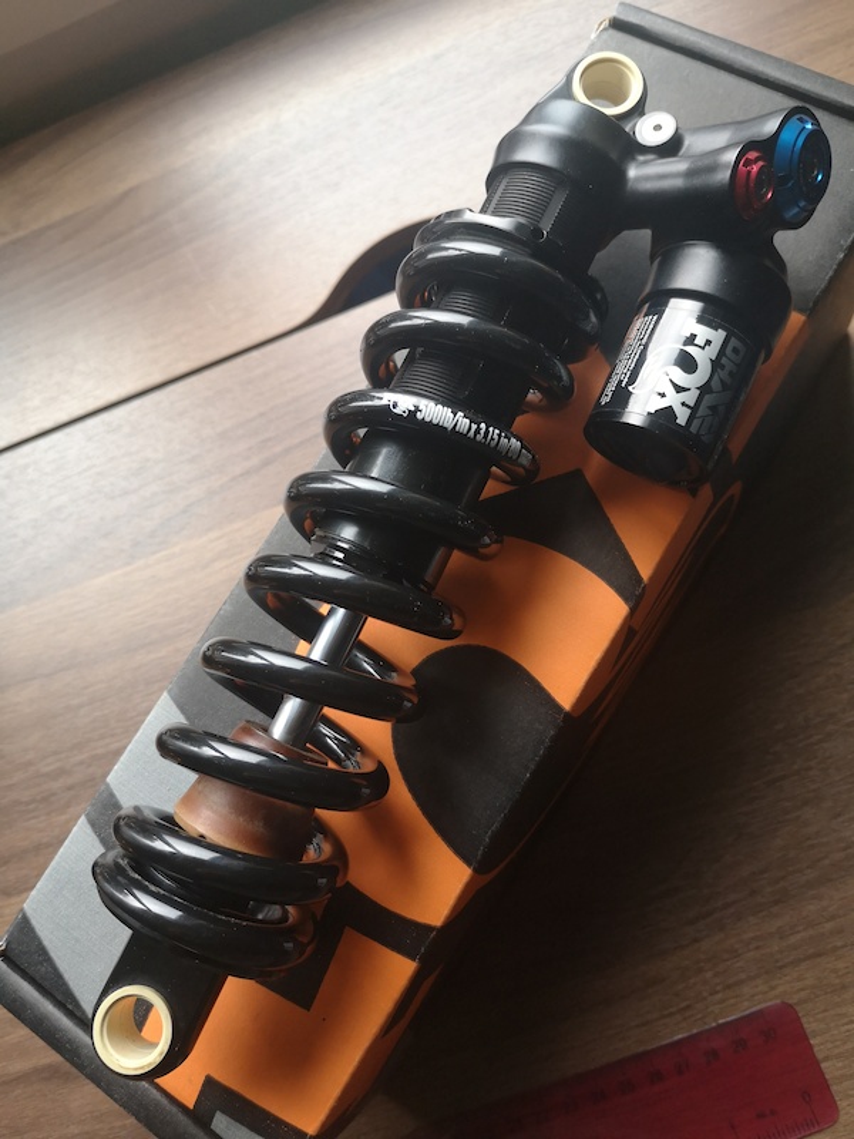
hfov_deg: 51.4
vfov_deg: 65.3
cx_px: 427
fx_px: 888
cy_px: 570
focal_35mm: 27
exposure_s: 1/50
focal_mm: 3.95
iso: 160
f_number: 1.8
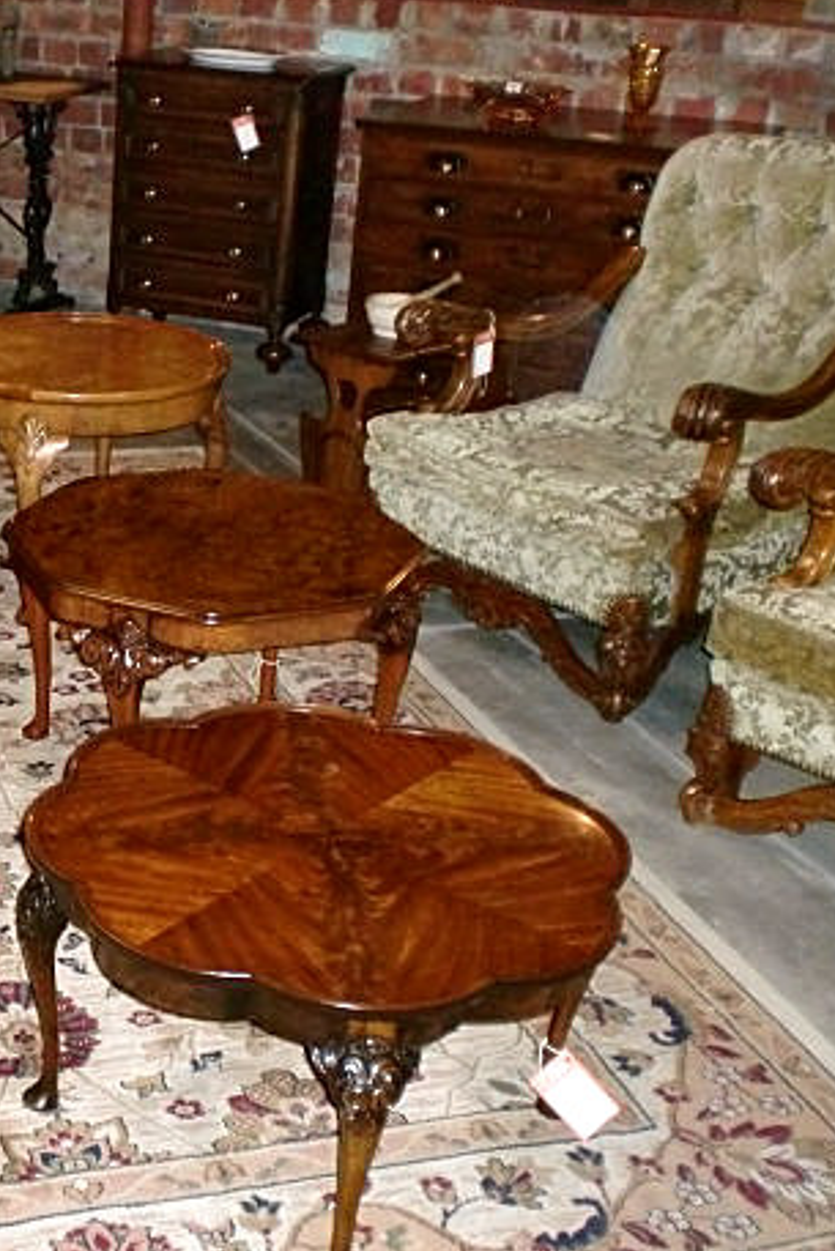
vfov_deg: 38.9
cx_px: 57
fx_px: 1773
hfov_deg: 25.5
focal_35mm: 51
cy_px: 619
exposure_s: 1/40
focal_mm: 6.3
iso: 400
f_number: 3.1
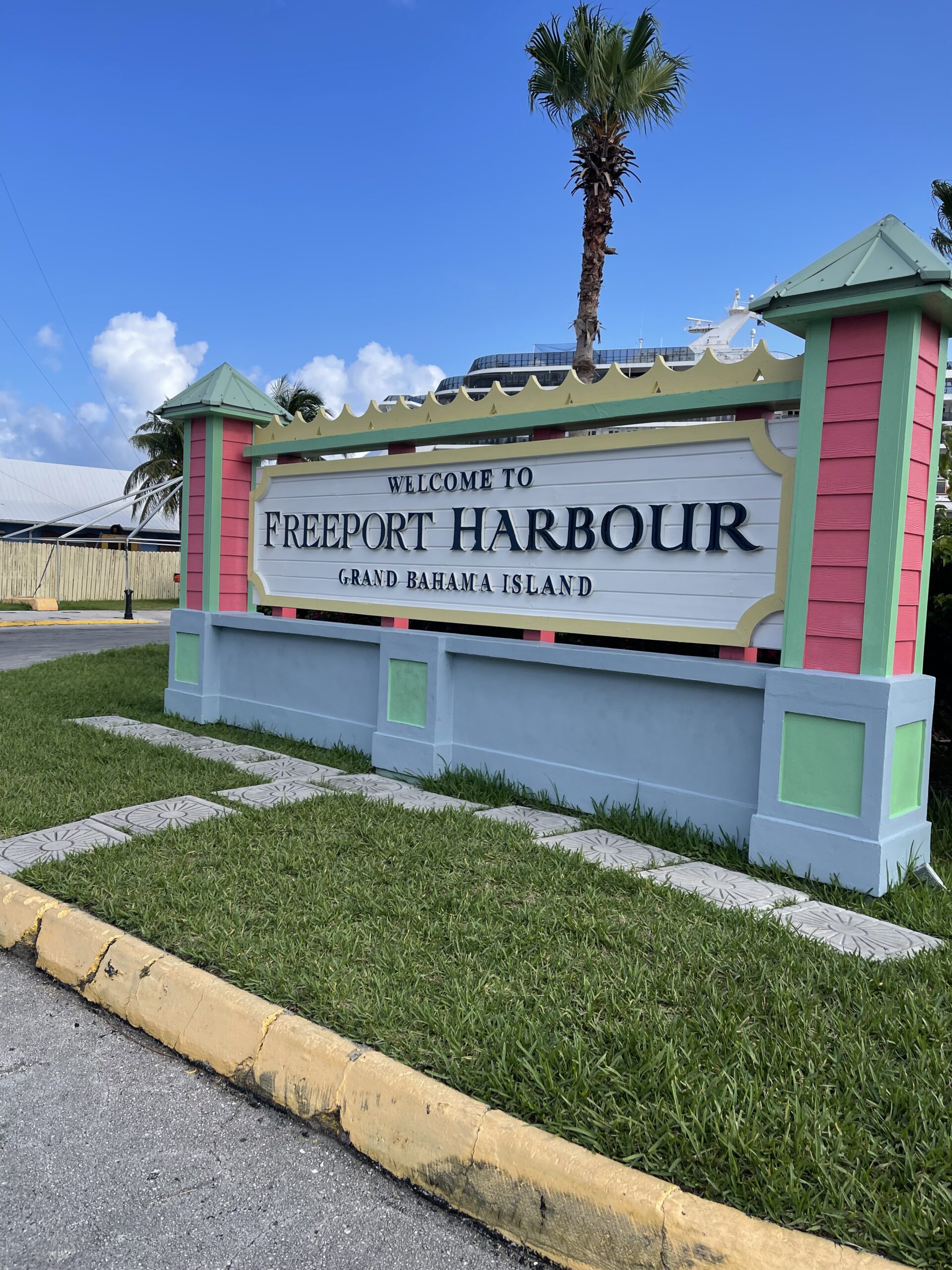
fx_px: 953
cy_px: 635
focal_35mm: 26
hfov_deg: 53.1
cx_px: 476
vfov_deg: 67.3
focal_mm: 5.1
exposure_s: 1/1912
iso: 32
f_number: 1.6
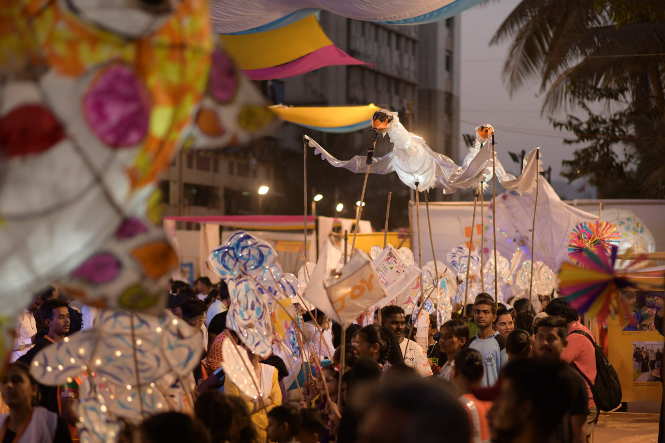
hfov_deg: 23.9
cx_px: 332
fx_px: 1570
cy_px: 222
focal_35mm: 85
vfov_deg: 16.1
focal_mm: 85
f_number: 2.5
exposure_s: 1/400
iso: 640
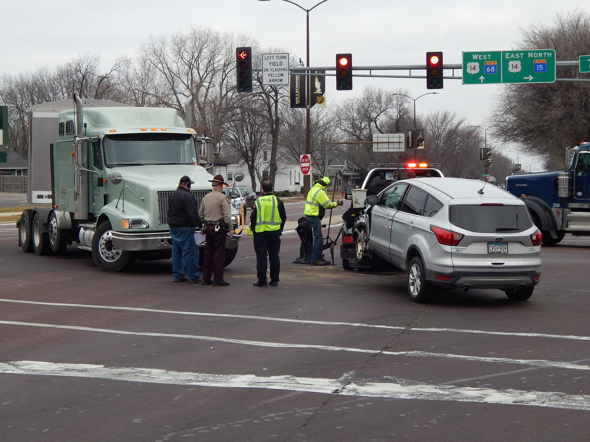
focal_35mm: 69
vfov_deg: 21.3
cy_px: 221
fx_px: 1176
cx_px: 295
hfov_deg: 28.2
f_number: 4.1
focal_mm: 12.3
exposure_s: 1/200
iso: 125
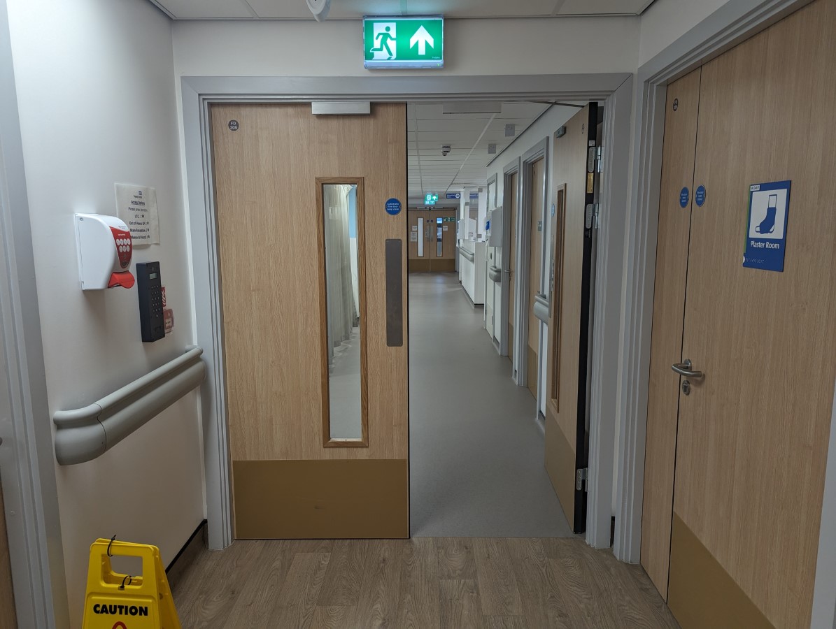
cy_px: 314
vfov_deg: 56.9
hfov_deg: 71.5
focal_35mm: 24
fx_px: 580
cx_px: 418
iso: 57
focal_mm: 6.81
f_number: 1.85
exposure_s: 1/100
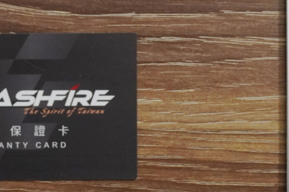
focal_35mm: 119
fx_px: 955
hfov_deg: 17.2
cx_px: 170
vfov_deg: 11.2
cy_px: -57
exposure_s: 1/30
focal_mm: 24
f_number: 5
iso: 1600
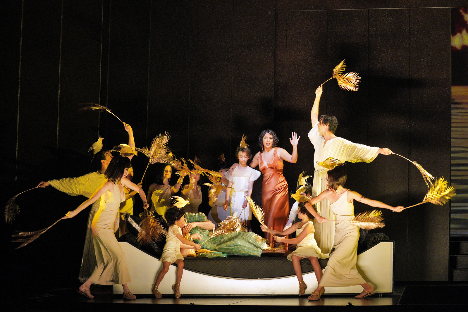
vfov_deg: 19.5
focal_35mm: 70
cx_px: 234
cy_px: 156
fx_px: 910
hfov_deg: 28.8
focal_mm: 70
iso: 5000
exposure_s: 1/250
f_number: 4
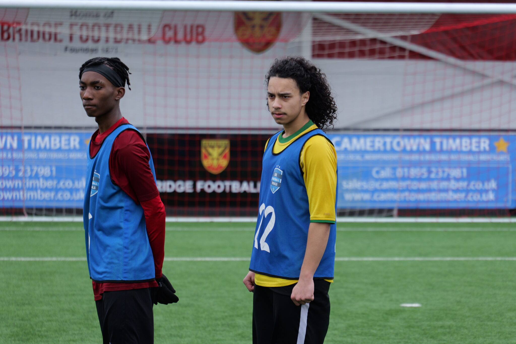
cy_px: 172
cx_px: 258
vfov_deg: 6.9
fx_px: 2866
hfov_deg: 10.3
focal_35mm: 200
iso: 1000
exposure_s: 1/250
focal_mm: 200
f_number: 7.1
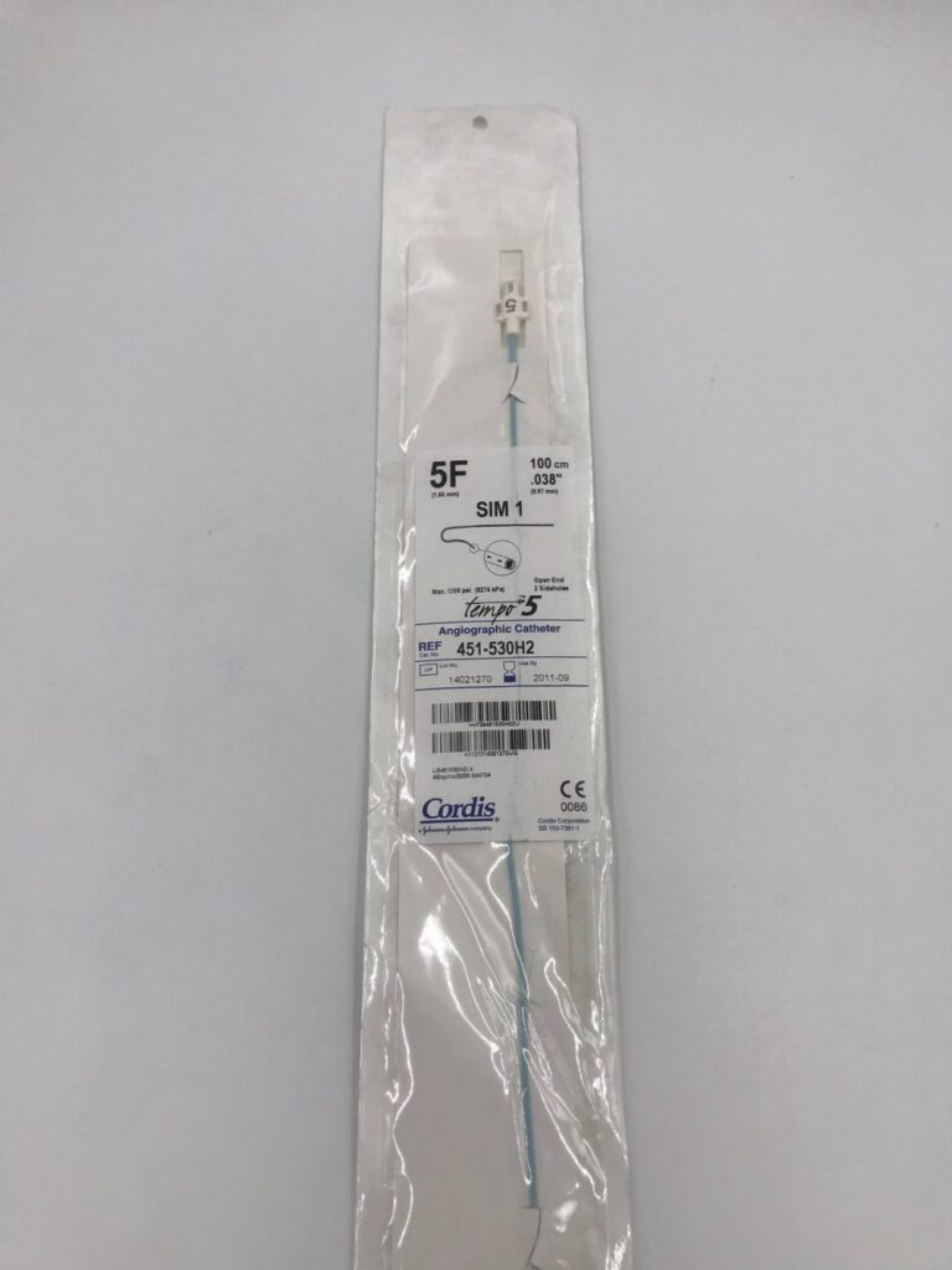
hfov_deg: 49.7
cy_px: 635
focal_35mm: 28
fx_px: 1027
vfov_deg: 63.4
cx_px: 476
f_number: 1.8
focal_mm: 3.99
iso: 20
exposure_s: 1/307
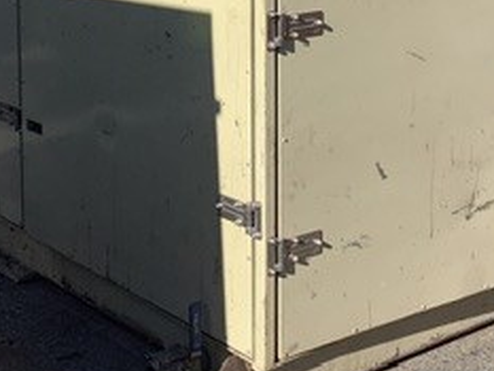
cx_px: 246
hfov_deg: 23.0
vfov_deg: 16.6
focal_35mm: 85
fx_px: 1214
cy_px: -76
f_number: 2.4
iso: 25
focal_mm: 3.3
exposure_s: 1/1733
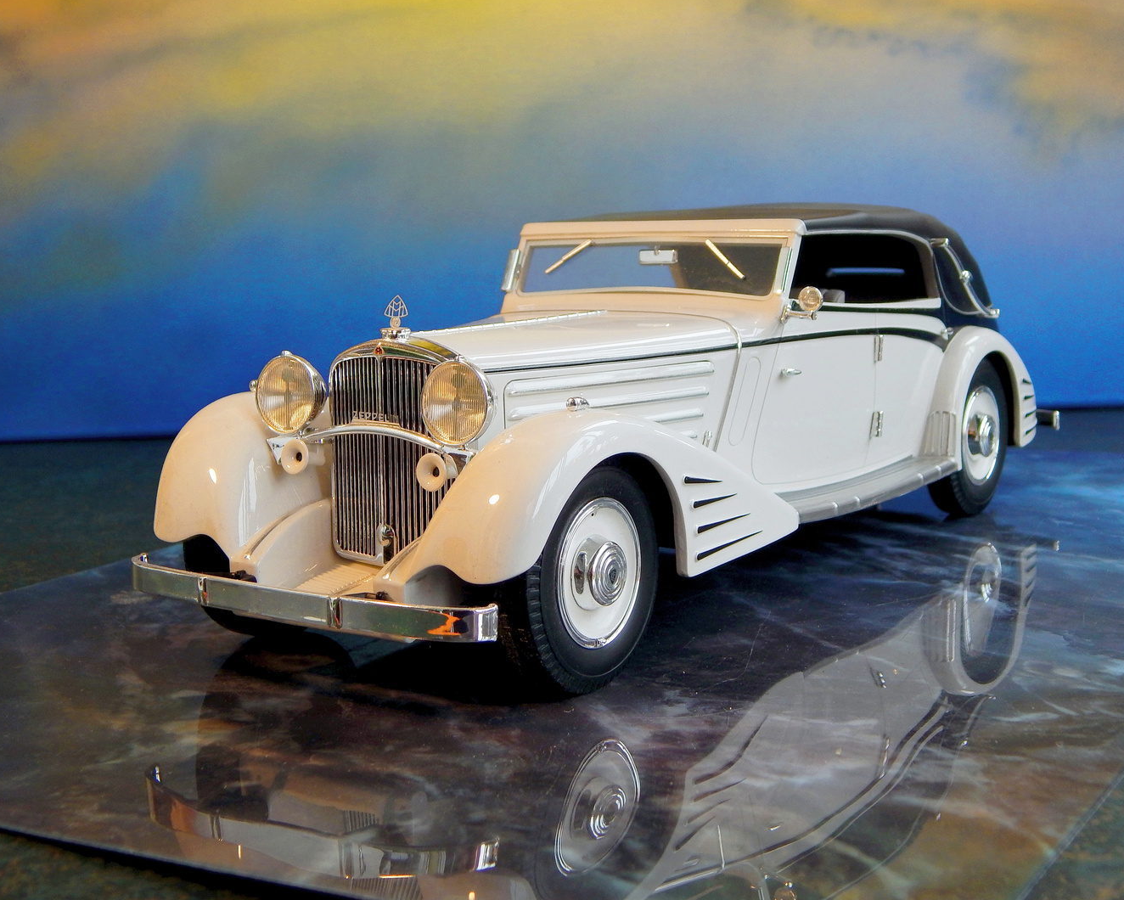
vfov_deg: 29.2
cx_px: 574
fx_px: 1730
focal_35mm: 52
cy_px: 448
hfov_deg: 36.0
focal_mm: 8.6
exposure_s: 1/80
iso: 125
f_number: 3.7
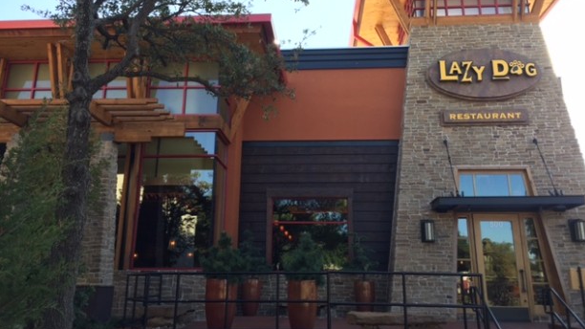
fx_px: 496
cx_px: 295
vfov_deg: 36.6
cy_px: 142
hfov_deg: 61.0
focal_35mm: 32
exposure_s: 1/332
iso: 32
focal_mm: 4.15
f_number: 2.2
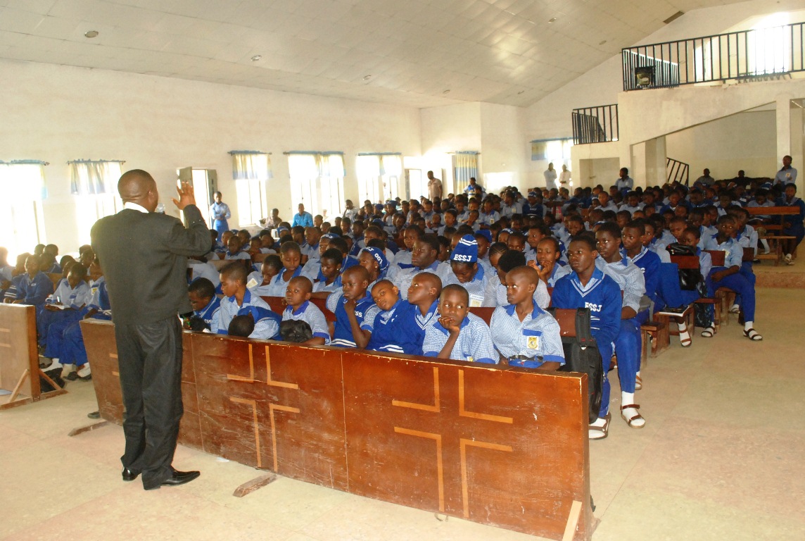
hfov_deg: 61.8
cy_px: 270
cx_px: 402
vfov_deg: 43.8
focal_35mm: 30
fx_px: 672
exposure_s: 1/50
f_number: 7.1
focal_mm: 20
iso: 1600
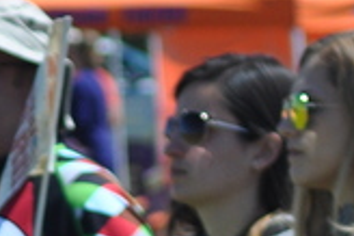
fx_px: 6424
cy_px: 385
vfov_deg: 2.1
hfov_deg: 3.1
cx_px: 671
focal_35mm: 654
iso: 400
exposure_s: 1/1000
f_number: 4.5
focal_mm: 70
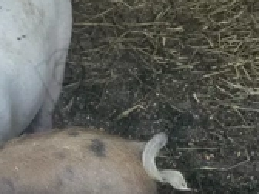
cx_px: 18
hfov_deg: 14.2
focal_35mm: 137
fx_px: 1025
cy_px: 396
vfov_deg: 10.0
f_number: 1.7
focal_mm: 6.3
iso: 250
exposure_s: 1/100
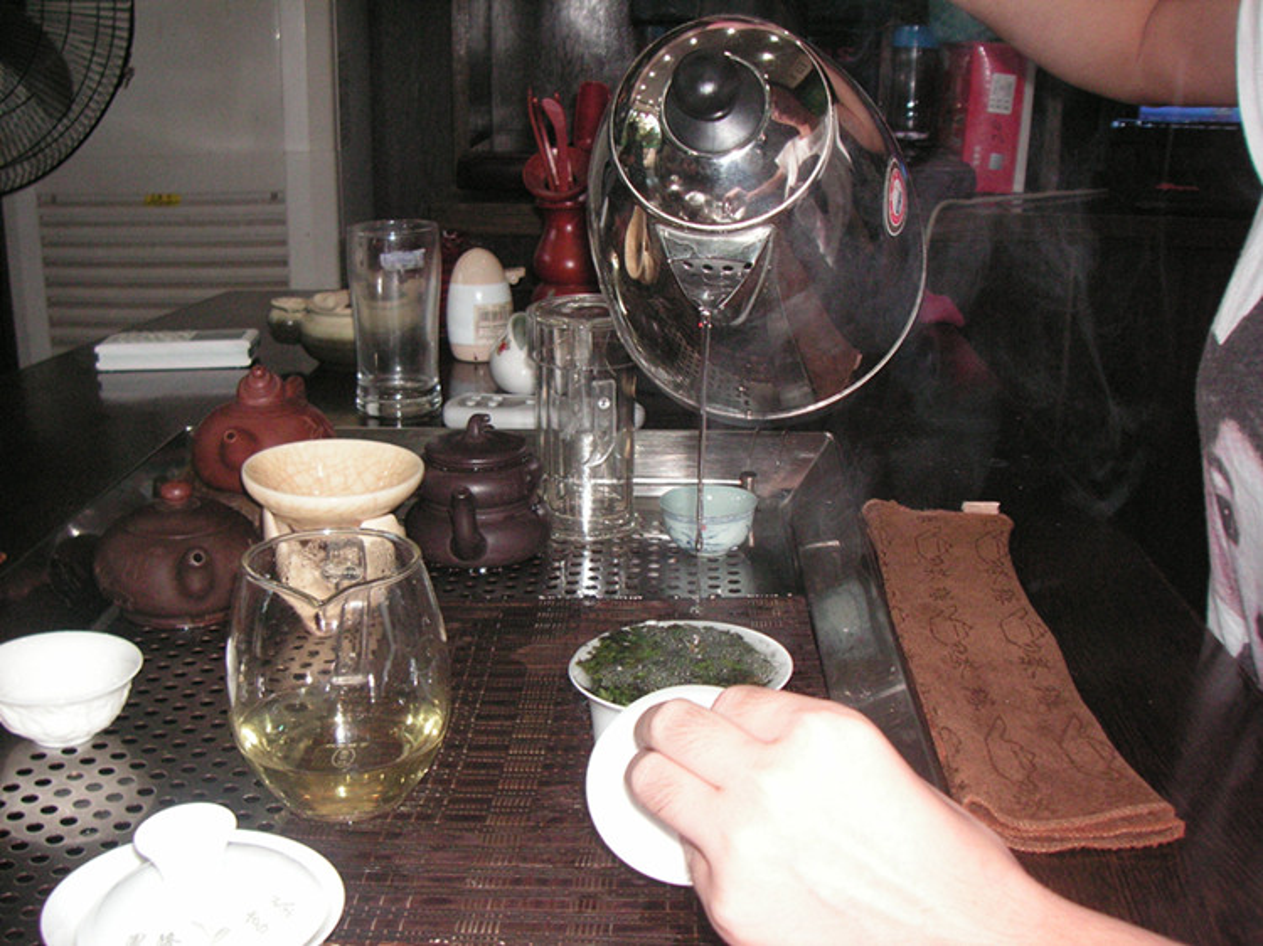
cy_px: 473
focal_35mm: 38
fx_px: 1386
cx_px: 632
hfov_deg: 49.0
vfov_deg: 37.7
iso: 160
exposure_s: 1/45
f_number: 3.3
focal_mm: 6.3
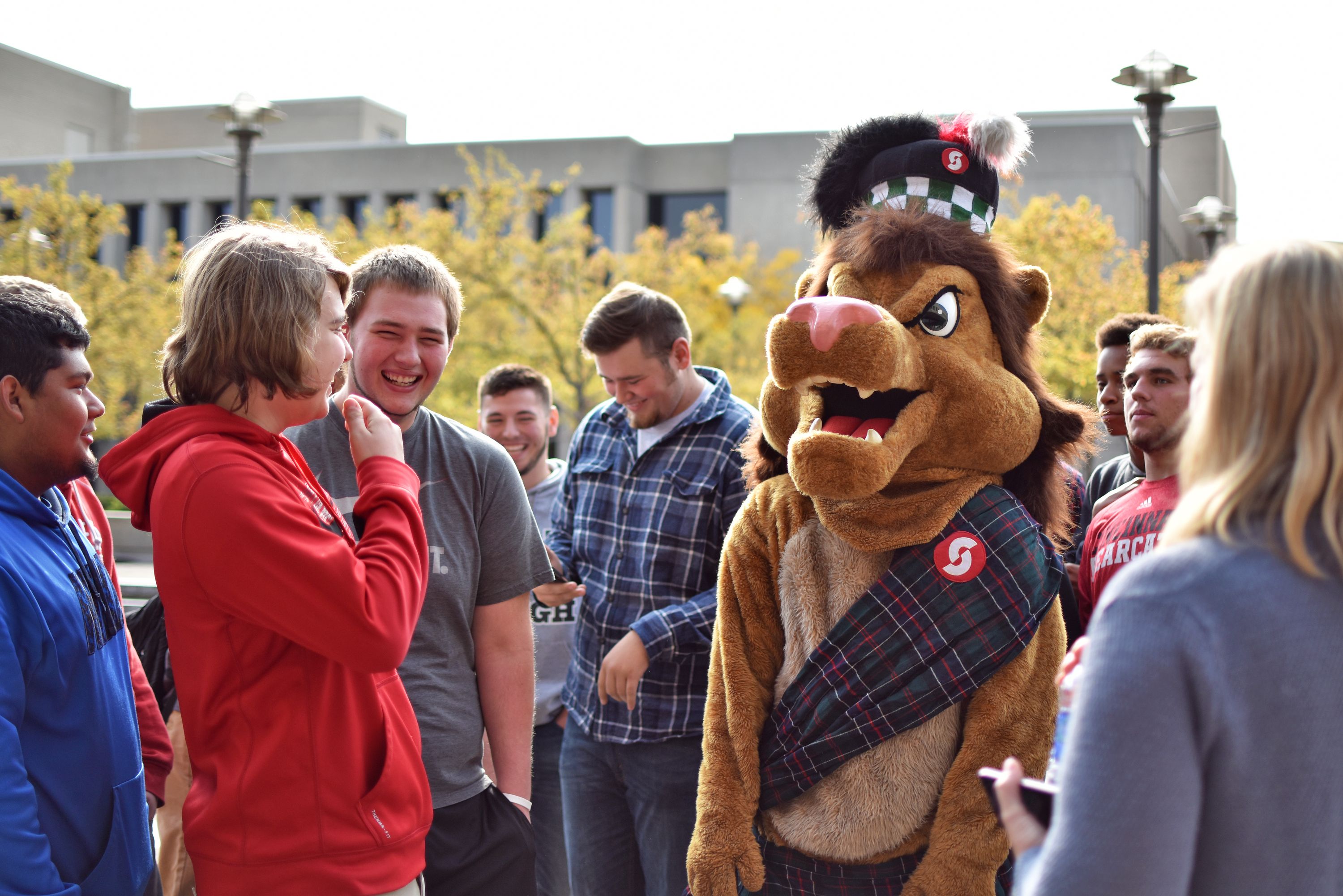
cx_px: 672
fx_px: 1958
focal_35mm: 52
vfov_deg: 25.8
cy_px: 448
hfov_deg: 37.9
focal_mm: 35
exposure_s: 1/1250
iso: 100
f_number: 1.8
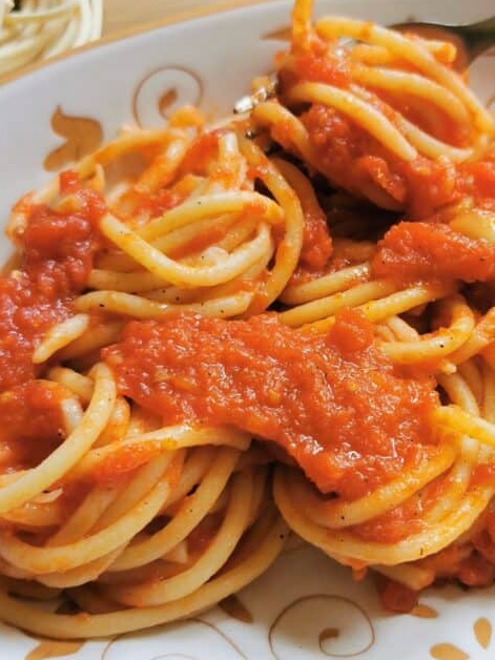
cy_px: 315
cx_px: 352
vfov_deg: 42.9
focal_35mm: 44
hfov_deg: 32.4
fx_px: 839
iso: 50
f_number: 1.6
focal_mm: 5.56
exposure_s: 1/488
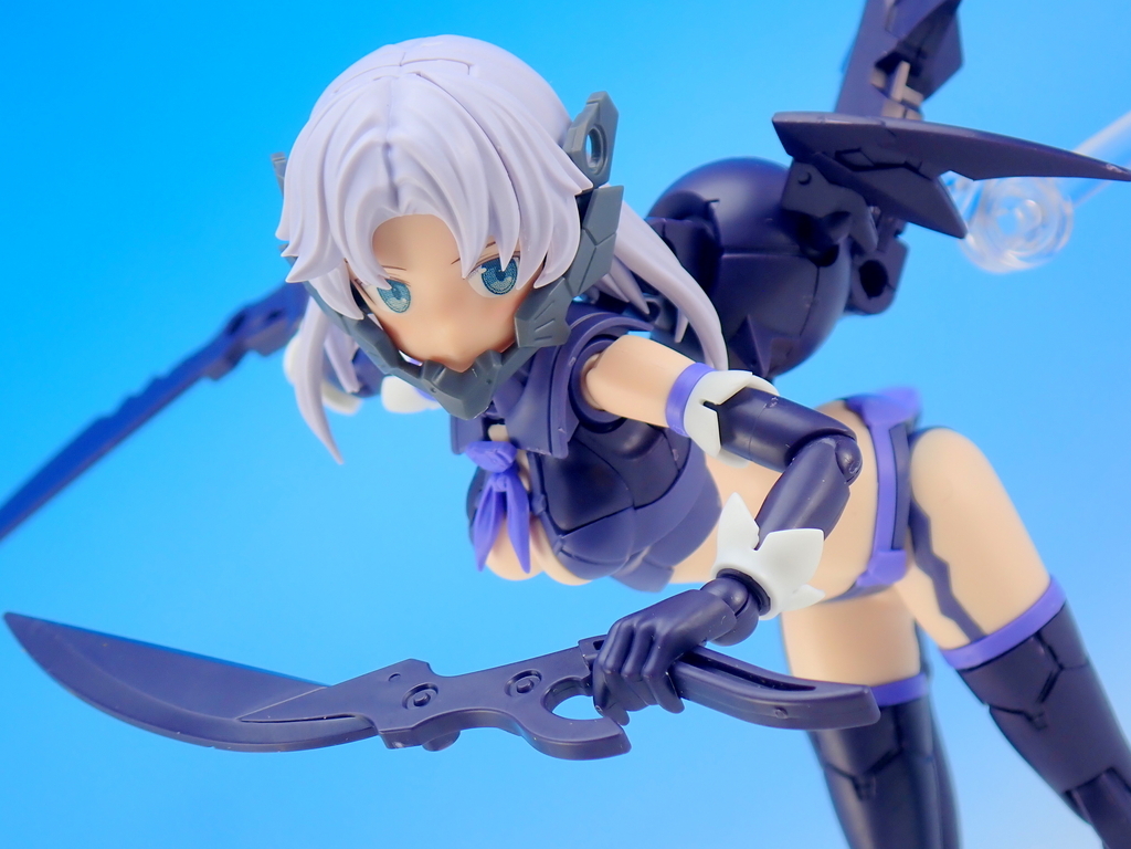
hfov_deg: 19.6
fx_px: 3267
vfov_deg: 14.8
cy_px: 424
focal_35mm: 100
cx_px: 566
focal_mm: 18
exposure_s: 1/6
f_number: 4.9
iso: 100
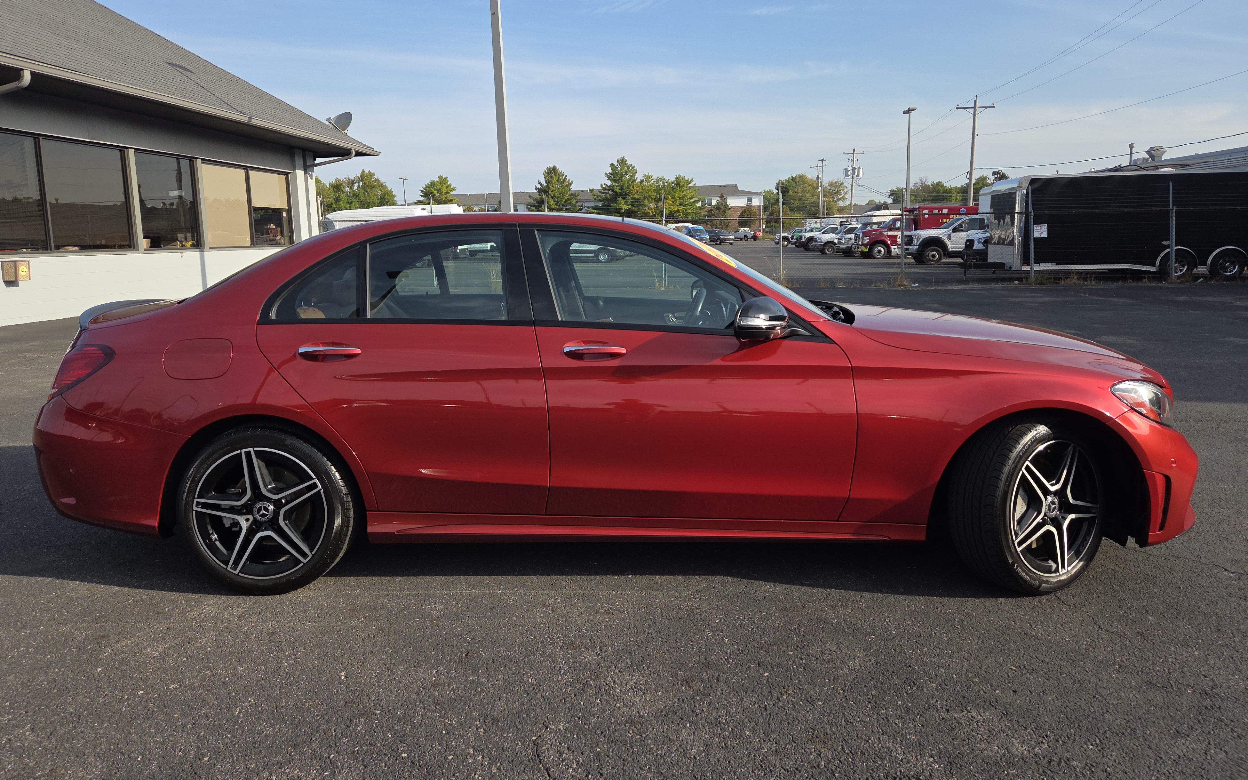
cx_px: 613
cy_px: 336
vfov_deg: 49.1
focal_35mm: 25
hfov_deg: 72.5
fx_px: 850
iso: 80
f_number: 1.8
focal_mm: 5.4
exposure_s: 1/2921
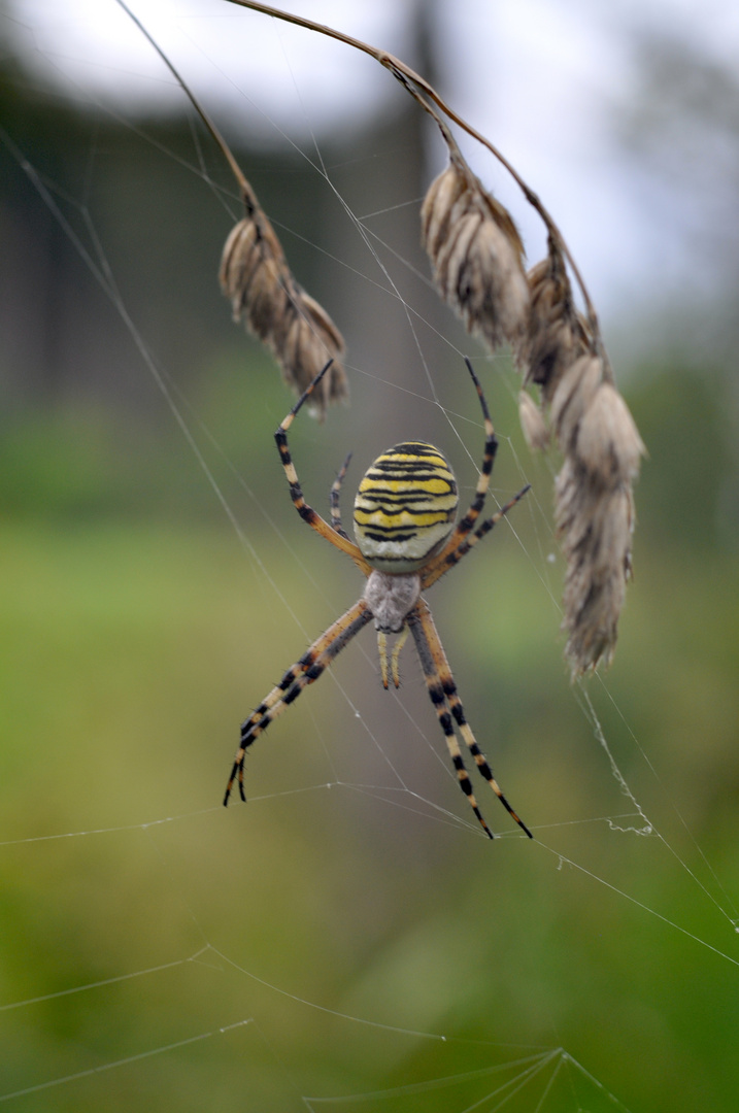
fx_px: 2316
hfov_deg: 18.1
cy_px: 556
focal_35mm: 75
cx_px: 370
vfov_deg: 27.0
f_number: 5.6
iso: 280
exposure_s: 1/125
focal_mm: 50
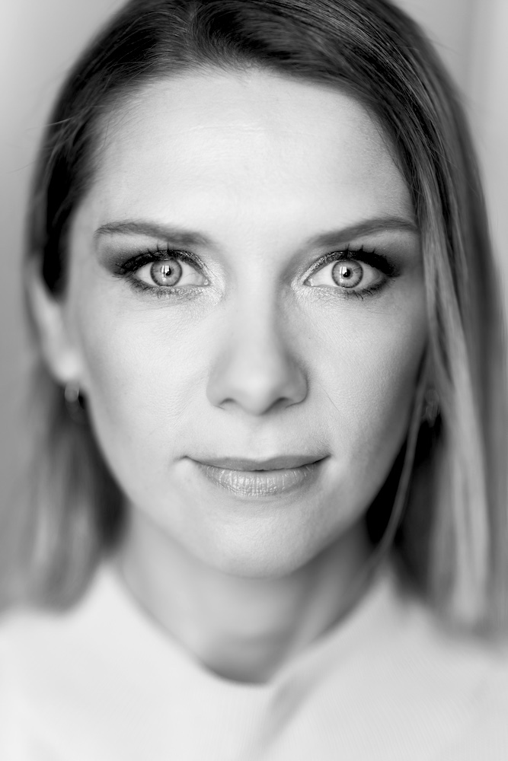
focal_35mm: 85
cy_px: 380
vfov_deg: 23.9
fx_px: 1798
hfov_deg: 16.1
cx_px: 254
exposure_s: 1/160
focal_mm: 85
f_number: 1.4
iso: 100
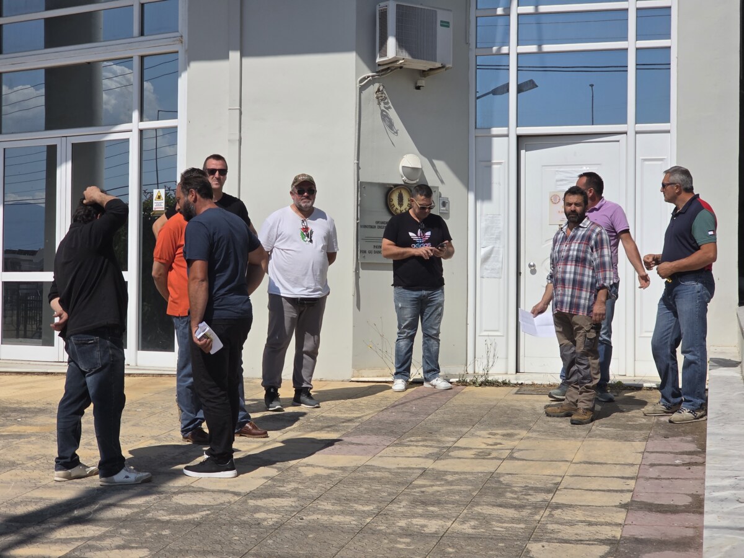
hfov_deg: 28.2
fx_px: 1483
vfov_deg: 21.3
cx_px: 372
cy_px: 279
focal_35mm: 69
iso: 50
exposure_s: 1/4421
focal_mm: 7.9
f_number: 2.4
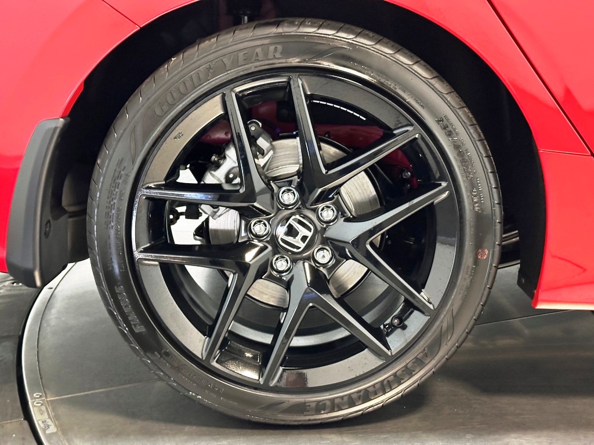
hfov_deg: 39.7
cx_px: 297
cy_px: 222
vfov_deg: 30.3
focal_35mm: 48
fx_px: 824
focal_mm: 6.86
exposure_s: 1/24
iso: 640
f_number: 1.78
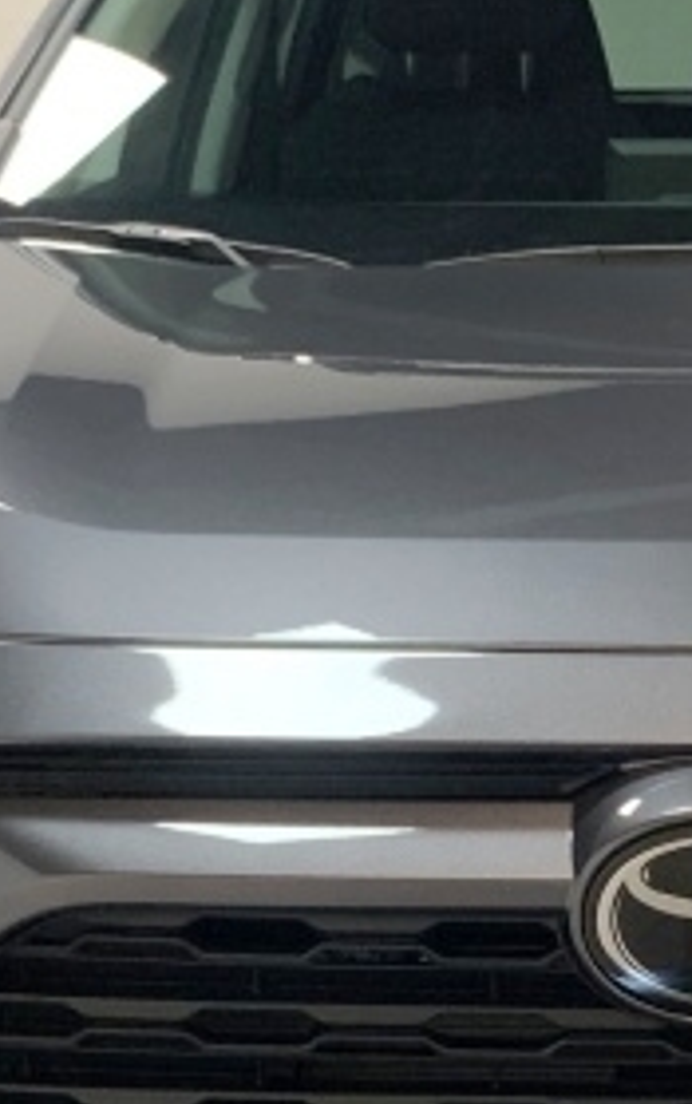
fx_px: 3040
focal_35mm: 101
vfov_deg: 20.4
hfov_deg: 12.8
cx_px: 735
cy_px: 867
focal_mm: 4.25
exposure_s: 1/60
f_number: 1.8
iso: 250
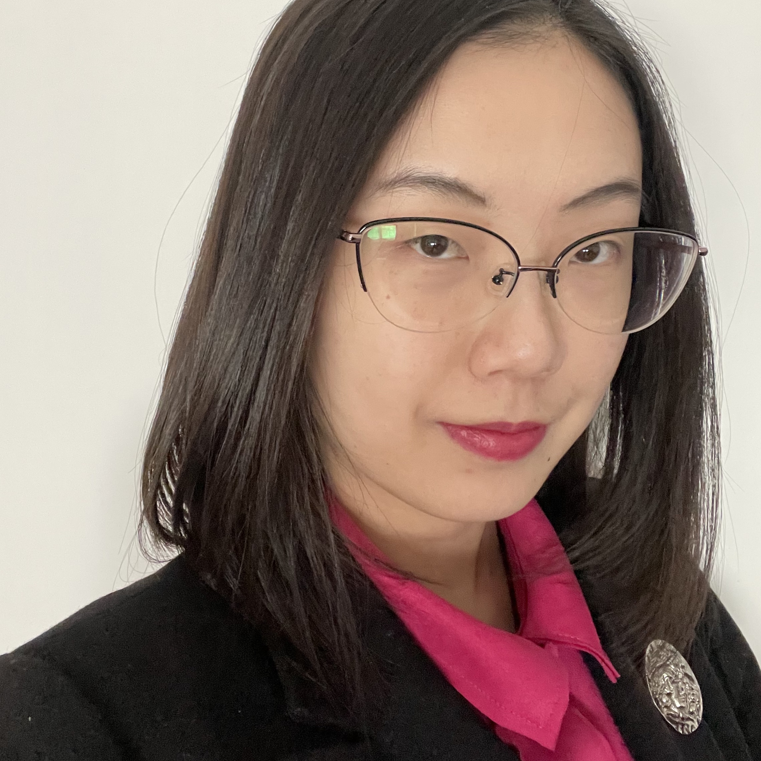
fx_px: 895
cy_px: 284
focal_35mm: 36
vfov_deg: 45.6
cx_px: 378
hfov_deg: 46.0
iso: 640
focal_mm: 2.71
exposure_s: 1/30
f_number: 2.2
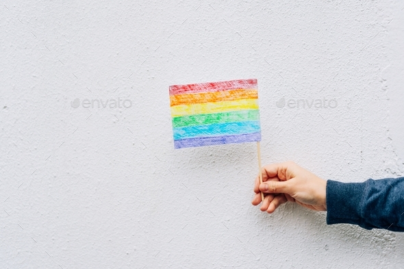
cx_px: 202
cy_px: 134
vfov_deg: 24.6
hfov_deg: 36.3
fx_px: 617
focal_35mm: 55
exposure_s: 1/250
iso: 125
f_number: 2.5
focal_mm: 55
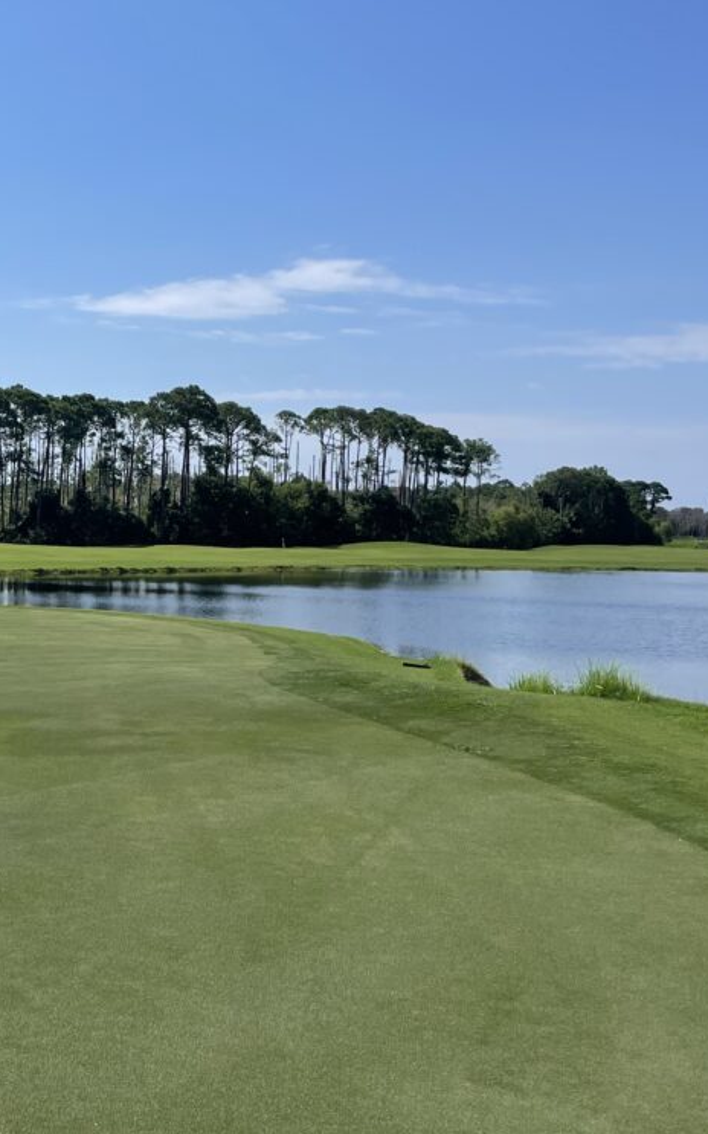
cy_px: 562
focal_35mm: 46
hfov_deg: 26.8
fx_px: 1421
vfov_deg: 43.5
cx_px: 38
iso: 32
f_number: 1.6
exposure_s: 1/6135
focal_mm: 4.2
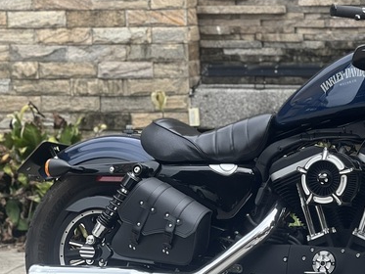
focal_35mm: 165
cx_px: 319
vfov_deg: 9.0
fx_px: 1740
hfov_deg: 11.9
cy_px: 130
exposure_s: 1/121
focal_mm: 9
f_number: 2.8
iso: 50
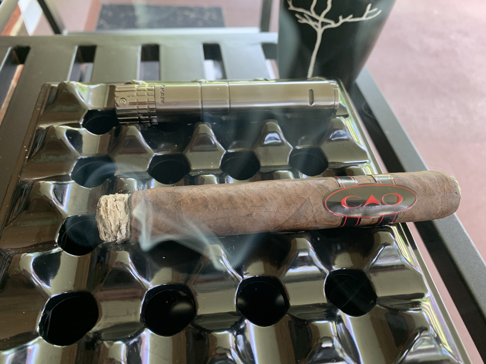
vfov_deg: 53.1
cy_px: 182
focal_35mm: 26
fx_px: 365
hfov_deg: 67.3
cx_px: 243
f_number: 1.8
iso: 100
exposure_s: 1/81
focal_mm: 4.25
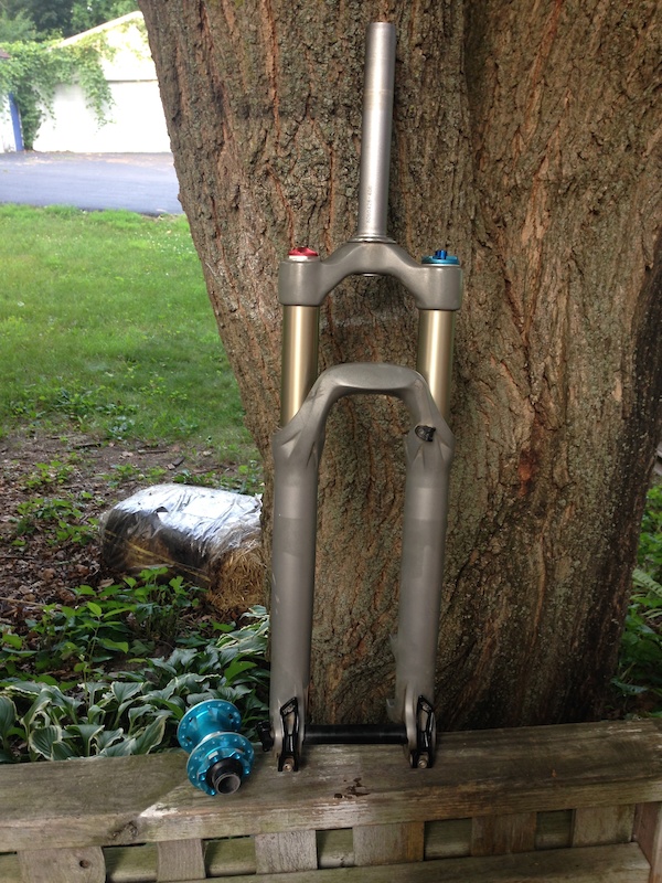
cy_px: 442
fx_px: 841
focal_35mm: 33
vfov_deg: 55.4
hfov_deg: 42.9
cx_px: 331
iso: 50
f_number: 2.4
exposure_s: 1/24
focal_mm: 4.12
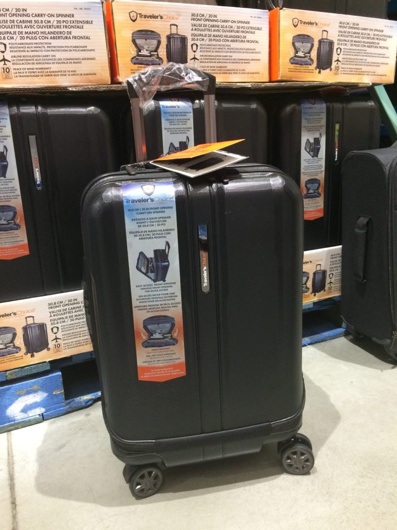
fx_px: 443
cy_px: 265
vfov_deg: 61.7
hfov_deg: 48.2
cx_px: 198
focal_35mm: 29
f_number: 2.2
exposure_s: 1/17
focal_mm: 4.15
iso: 320
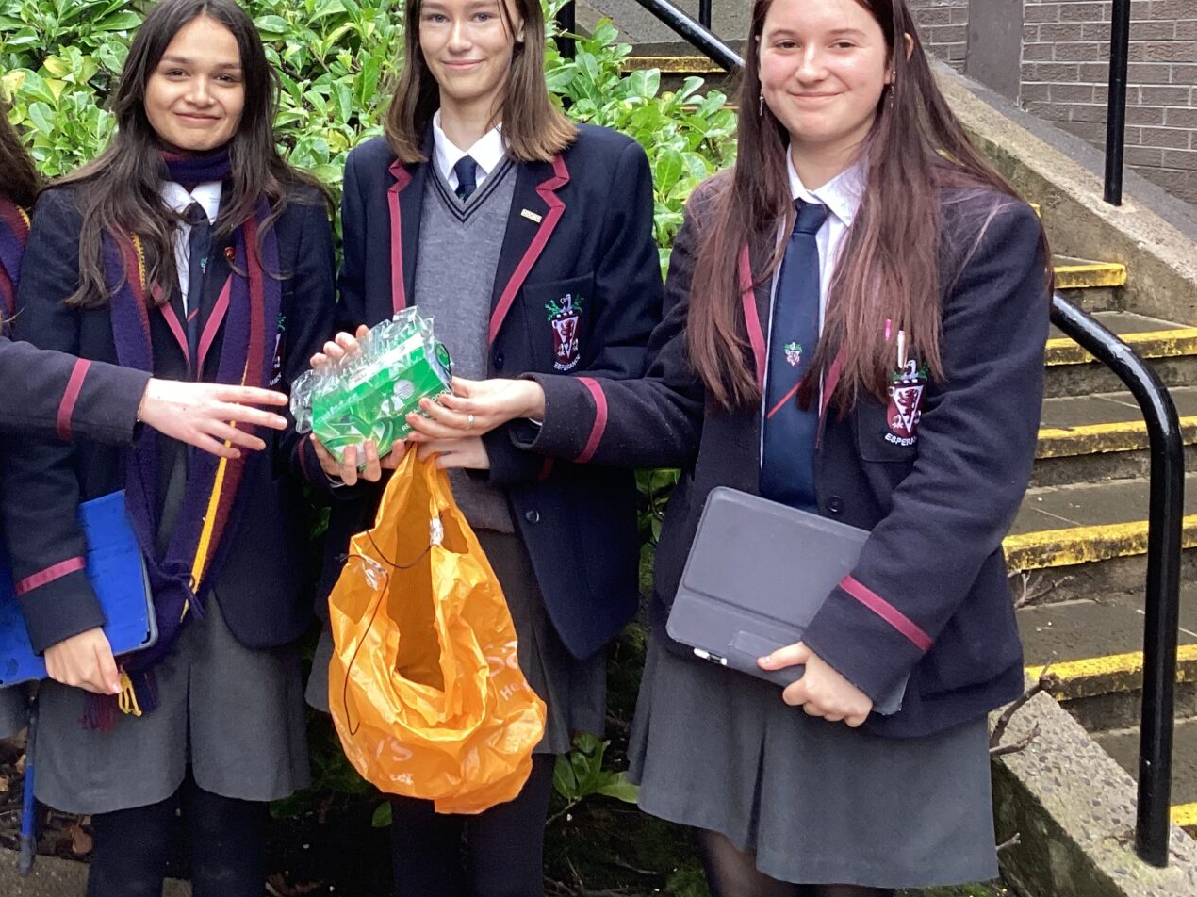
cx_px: 363
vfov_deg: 28.7
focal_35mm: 50
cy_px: 230
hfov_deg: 37.6
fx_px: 1729
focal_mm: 3.3
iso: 100
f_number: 2.4
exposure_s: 1/120
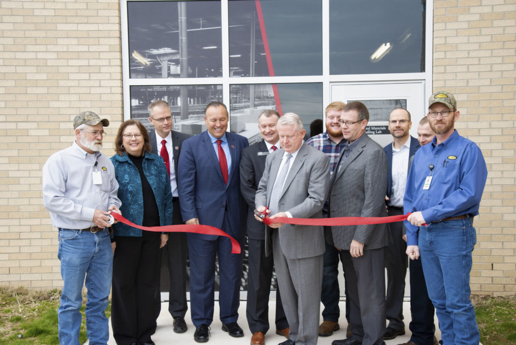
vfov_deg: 28.1
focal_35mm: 48
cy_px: 172
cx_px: 258
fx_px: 688
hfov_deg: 41.1
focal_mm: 48
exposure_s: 1/250
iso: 1250
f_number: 8
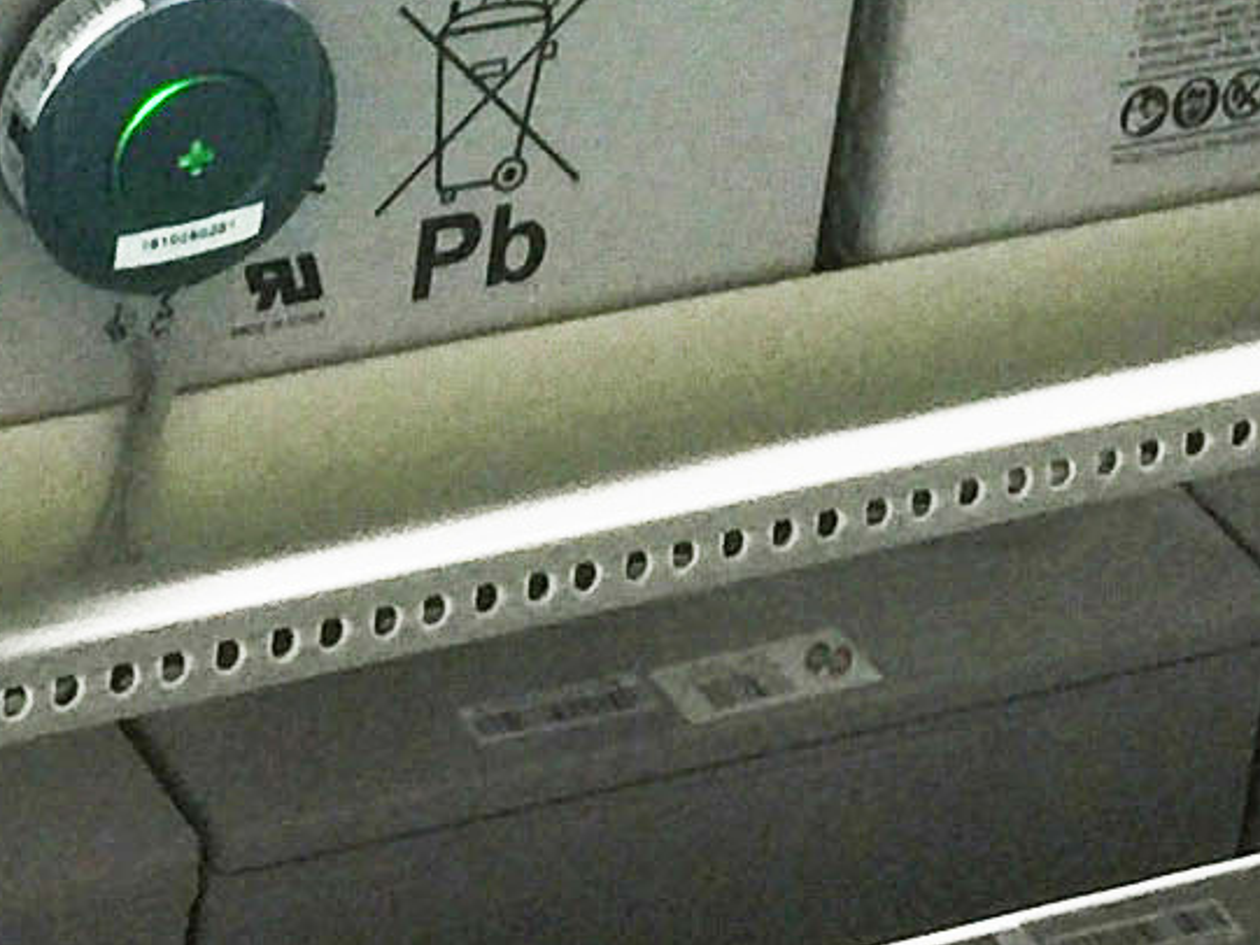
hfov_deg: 11.3
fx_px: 6371
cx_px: 934
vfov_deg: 7.9
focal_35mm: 175
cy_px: -1224
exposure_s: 1/17
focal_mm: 4.15
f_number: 2.2
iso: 40
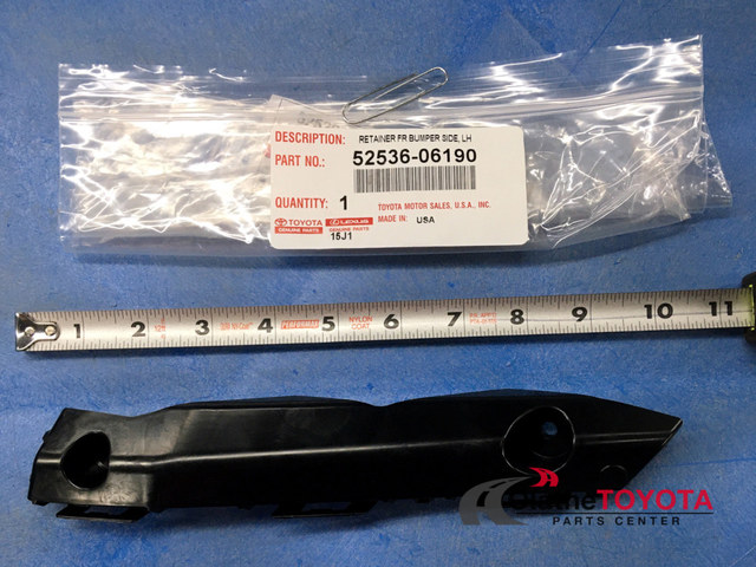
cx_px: 378
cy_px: 284
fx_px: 633
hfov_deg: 61.7
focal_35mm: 29
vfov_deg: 48.2
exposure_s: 1/30
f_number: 2.2
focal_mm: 4.15
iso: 40
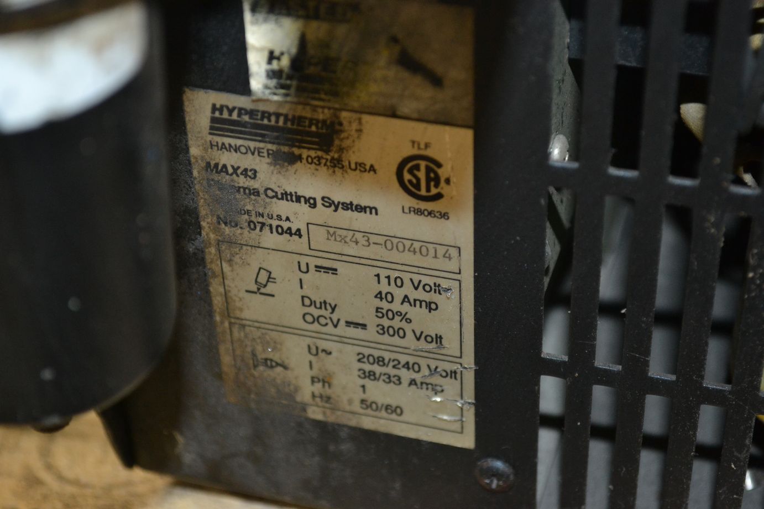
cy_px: 254
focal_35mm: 75
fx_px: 1591
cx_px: 382
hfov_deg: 27.0
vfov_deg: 18.2
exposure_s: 1/60
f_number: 5.6
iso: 1250
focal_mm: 50
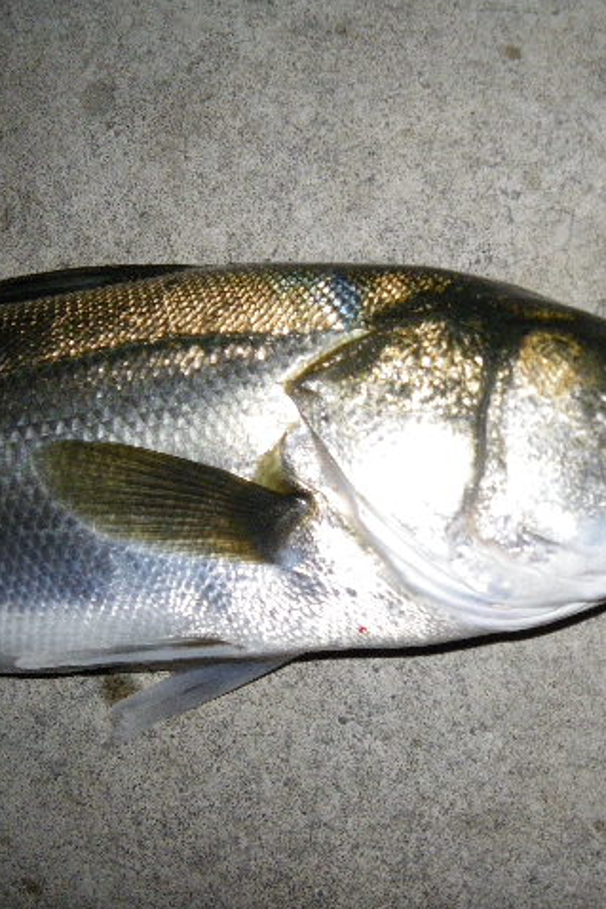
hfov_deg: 33.8
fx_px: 984
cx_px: 416
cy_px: 454
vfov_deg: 49.5
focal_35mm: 39
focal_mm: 5
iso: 400
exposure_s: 1/50
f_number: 3.5
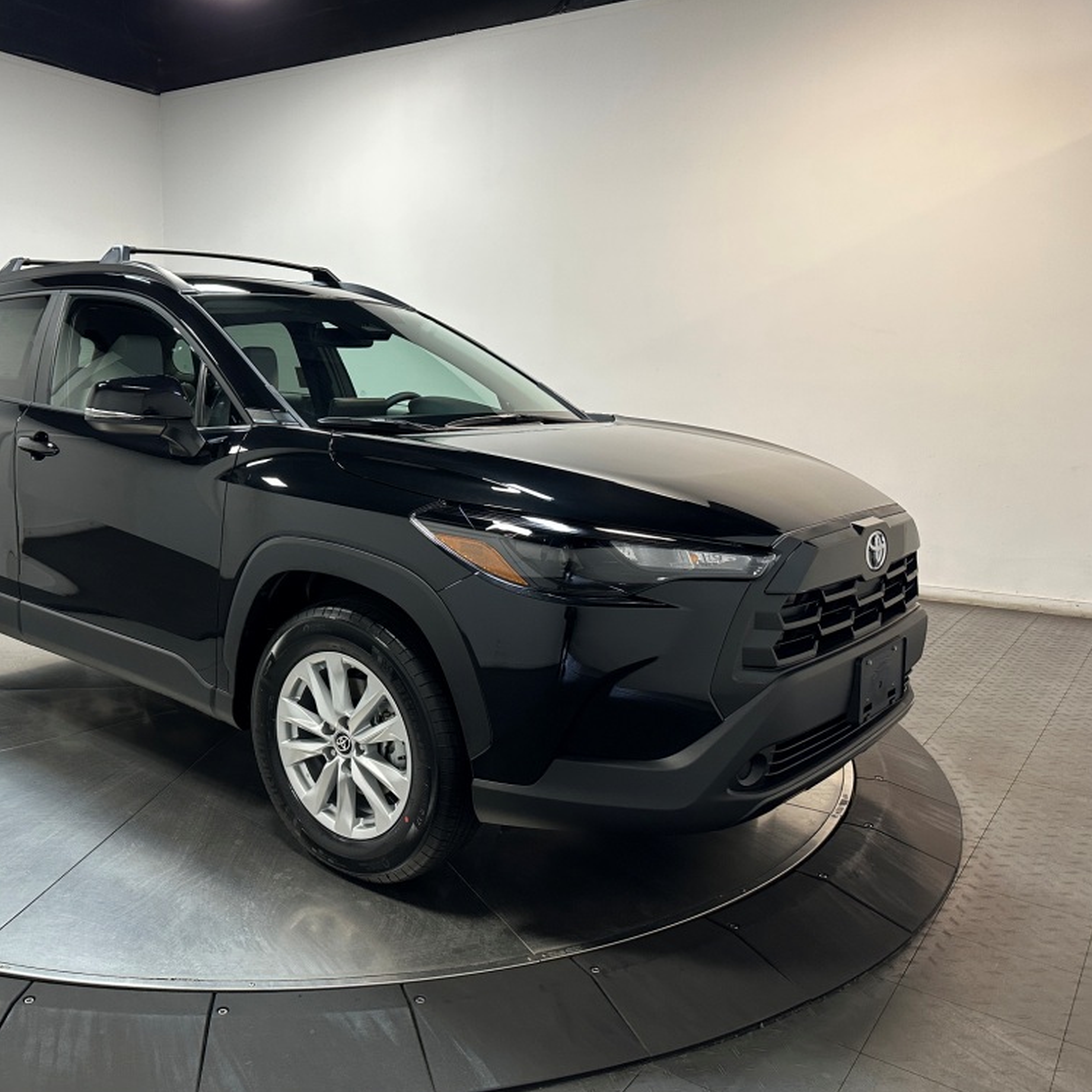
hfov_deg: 54.3
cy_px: 551
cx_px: 348
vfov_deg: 55.6
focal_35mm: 29
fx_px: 1035
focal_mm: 6.86
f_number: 1.78
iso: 250
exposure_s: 1/60
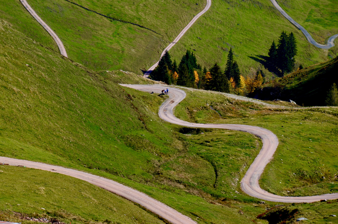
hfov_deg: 10.2
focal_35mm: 202
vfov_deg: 6.8
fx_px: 1897
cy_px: 112
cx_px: 169
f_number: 9
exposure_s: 1/320
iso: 100
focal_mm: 135
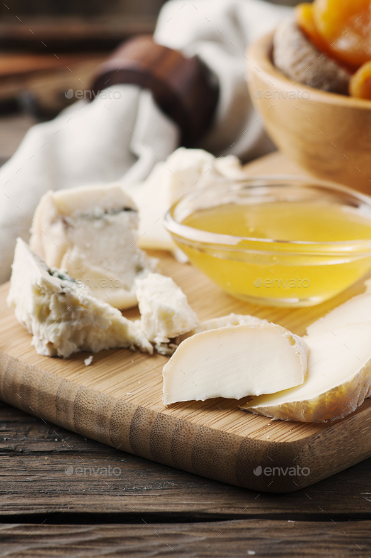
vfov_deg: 13.1
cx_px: 186
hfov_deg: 8.7
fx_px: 2440
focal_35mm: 158
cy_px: 279
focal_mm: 105
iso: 100
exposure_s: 1/160
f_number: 6.3
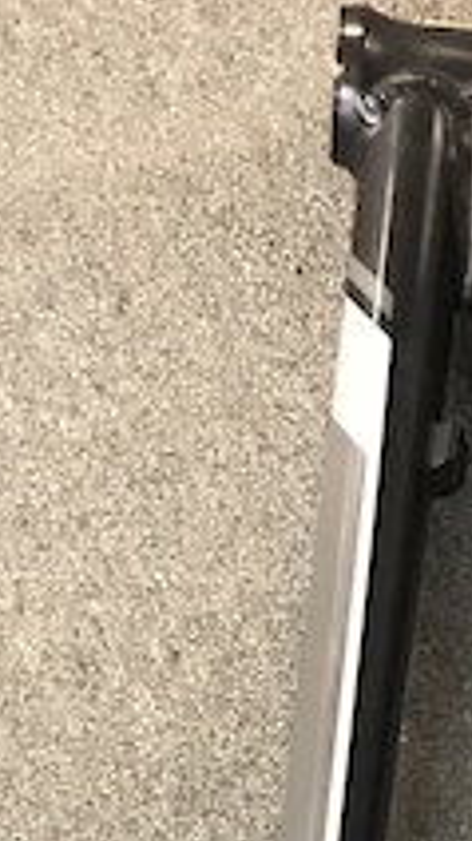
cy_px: 1543
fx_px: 2563
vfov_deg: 15.7
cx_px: 746
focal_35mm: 115
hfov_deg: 10.1
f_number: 1.8
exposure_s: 1/15
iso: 100
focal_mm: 3.99
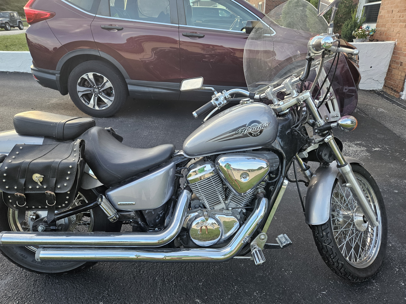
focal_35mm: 23
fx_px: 270
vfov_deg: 58.9
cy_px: 152
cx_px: 203
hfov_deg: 73.9
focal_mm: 5.4
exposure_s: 1/359
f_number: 1.8
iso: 320
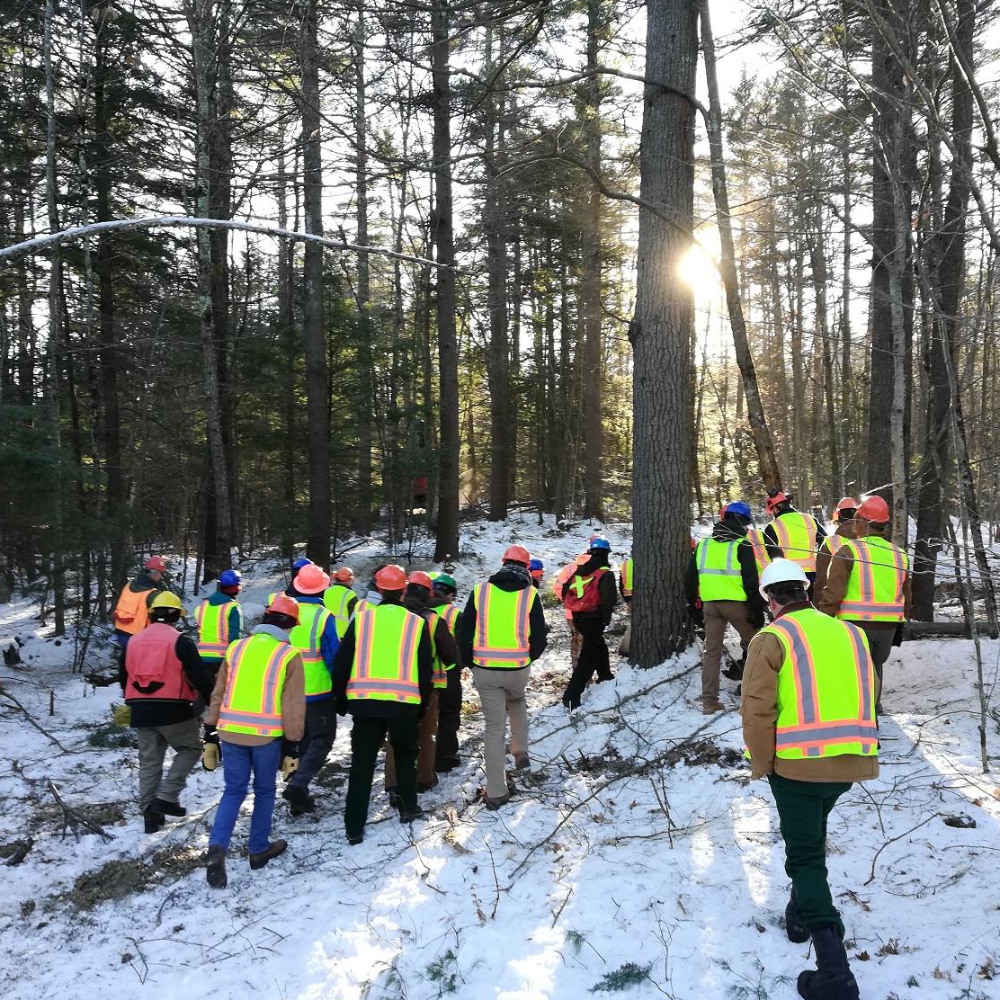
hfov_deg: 52.4
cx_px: 571
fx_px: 1013
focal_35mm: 31
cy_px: 497
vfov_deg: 52.5
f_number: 2.2
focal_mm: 3.83
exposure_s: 1/60
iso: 64
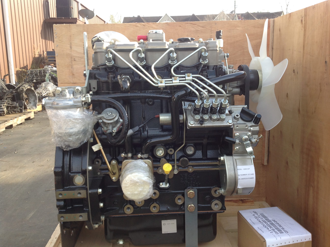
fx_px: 333
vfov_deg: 40.6
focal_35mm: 35
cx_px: 165
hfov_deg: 52.7
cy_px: 124
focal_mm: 4.28
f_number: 2.4
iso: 50
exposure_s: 1/236
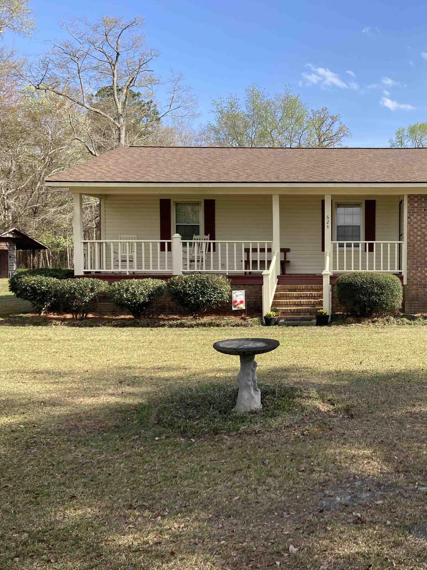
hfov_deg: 36.2
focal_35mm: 38
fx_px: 625
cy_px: 283
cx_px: 353
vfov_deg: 49.0
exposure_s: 1/1066
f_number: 1.8
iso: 20
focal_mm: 3.99
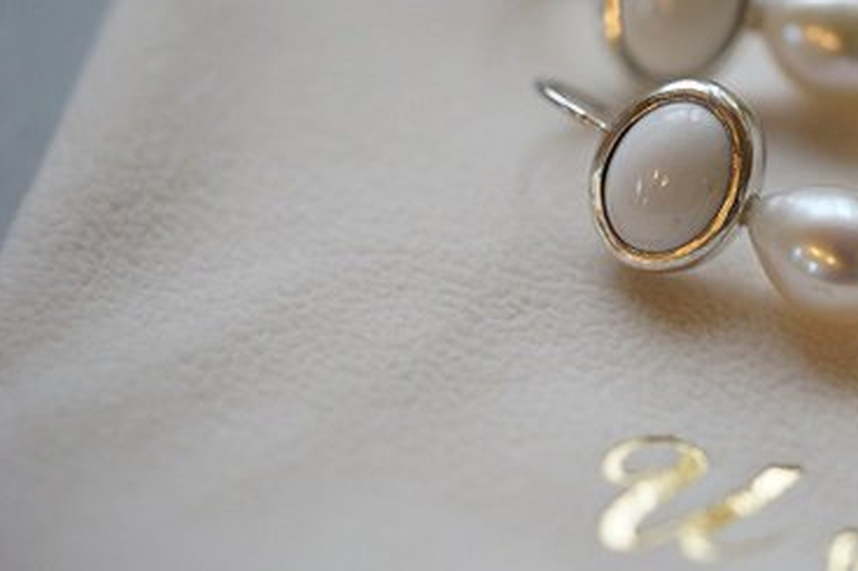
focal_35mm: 87
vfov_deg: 15.7
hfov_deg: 22.9
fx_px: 2072
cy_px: 217
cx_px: 744
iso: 1600
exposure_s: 1/160
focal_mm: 50
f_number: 4
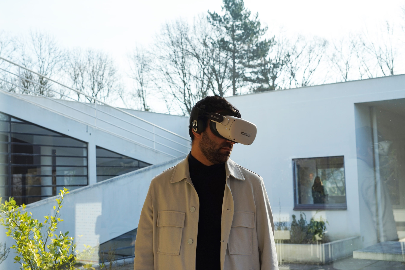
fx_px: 562
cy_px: 135
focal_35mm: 50
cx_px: 202
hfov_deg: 39.6
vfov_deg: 27.0
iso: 100
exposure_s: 1/200
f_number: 6.3
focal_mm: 50
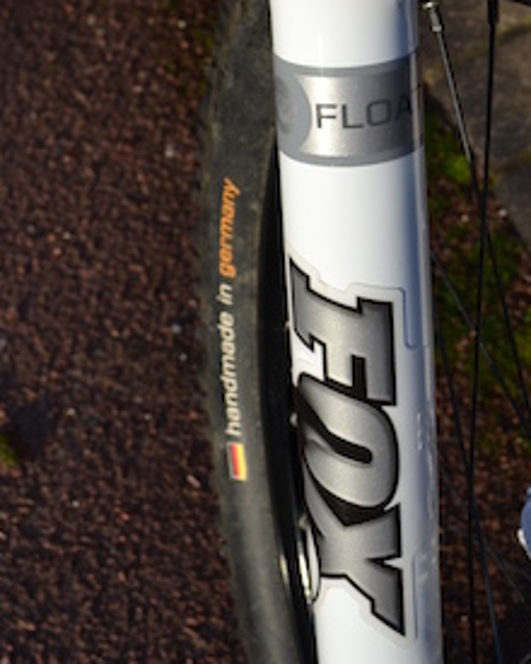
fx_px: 1768
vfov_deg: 20.2
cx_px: 510
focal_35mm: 90
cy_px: -82
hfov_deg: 16.8
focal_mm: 22
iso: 100
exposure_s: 1/125
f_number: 6.3
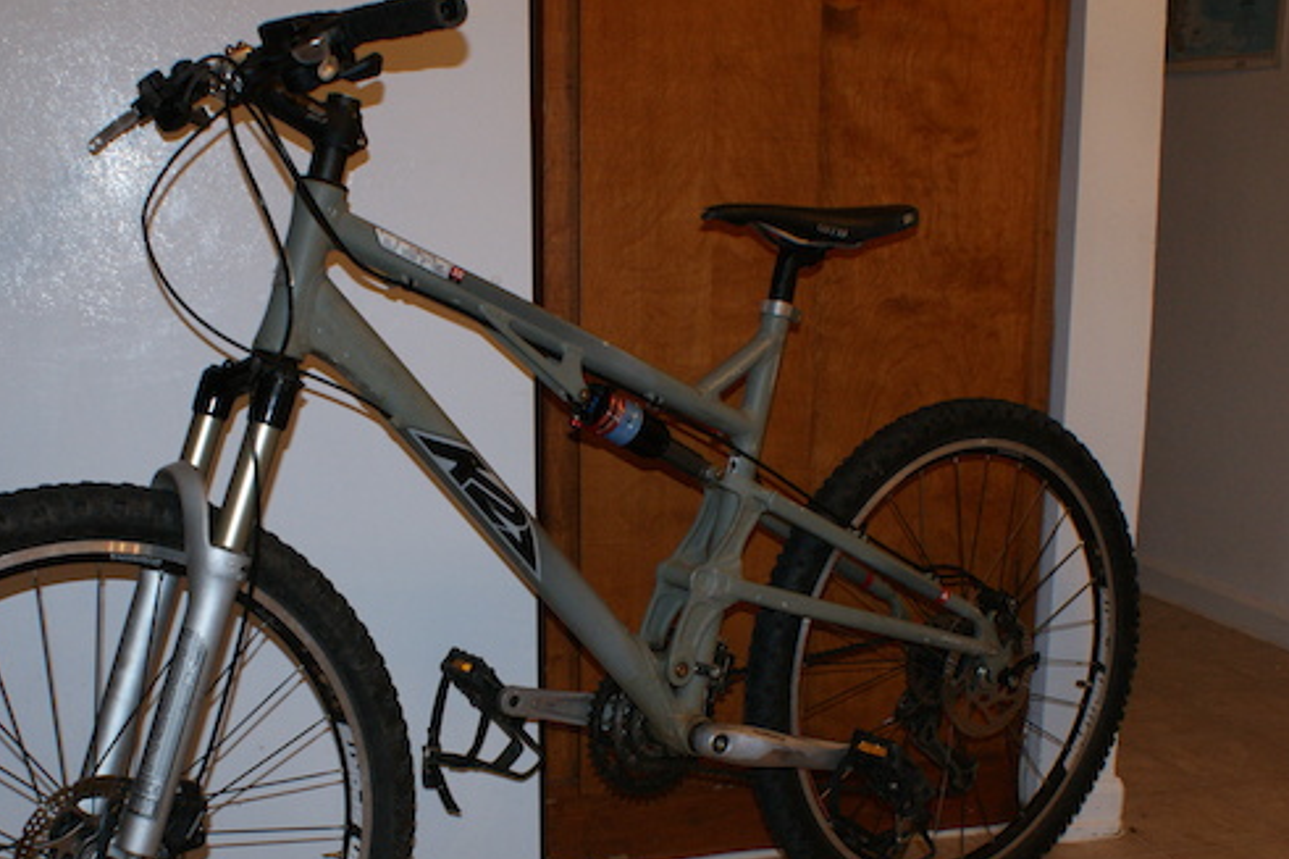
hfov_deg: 44.4
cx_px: 562
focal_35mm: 44
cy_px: 562
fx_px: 1575
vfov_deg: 30.3
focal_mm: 18
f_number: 5.6
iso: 400
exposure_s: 1/60
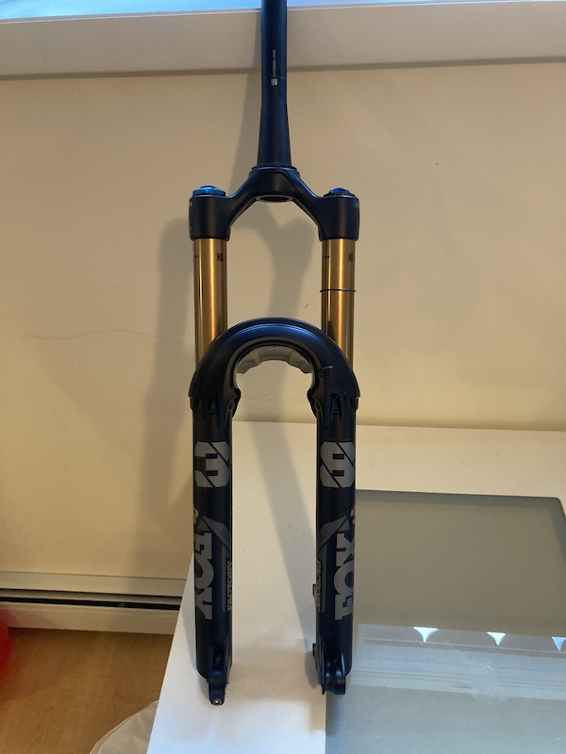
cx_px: 283
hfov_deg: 49.7
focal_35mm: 28
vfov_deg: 63.4
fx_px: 610
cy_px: 377
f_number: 1.8
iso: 250
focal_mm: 3.99
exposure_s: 1/40
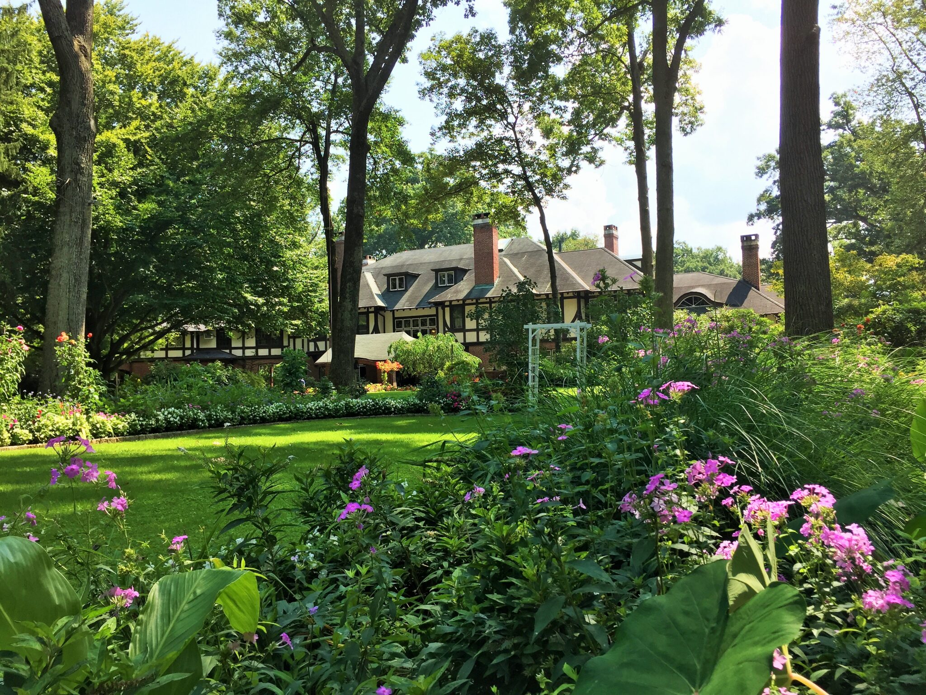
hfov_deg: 61.7
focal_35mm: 29
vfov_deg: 48.2
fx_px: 776
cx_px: 463
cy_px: 348
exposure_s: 1/599
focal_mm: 4.15
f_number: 2.2
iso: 32
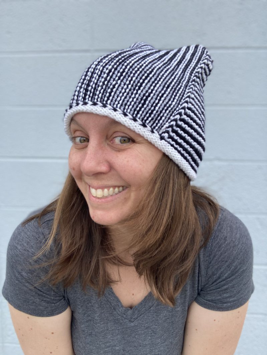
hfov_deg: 44.2
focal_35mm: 32
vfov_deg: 56.8
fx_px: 329
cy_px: 178
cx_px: 134
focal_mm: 2.87
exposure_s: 1/287
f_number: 2.2
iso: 20
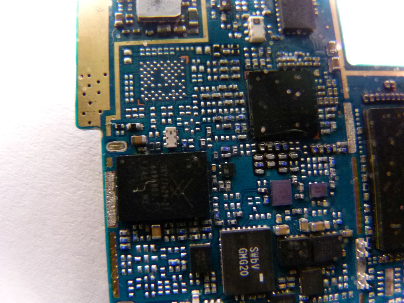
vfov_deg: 54.9
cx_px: 202
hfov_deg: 69.4
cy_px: 152
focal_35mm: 25
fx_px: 292
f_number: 2.8
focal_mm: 4.5
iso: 400
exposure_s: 1/15
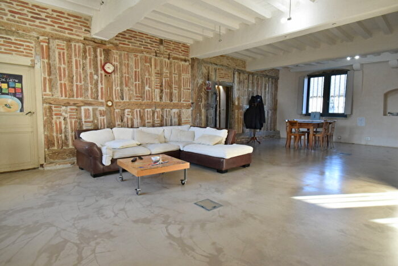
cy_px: 133
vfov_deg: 63.3
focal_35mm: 20
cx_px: 199
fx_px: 216
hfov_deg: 85.4
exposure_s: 1/200
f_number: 7.1
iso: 2500
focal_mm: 13
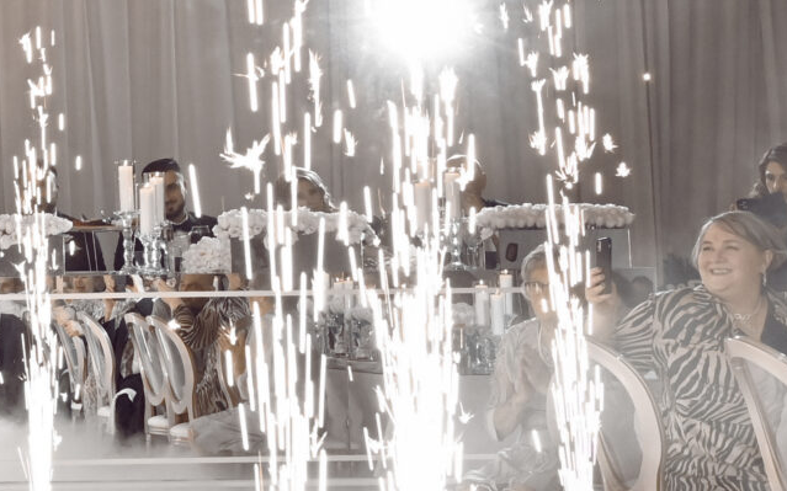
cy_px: 141
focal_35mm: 98
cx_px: -371
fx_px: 2101
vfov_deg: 13.3
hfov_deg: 18.8
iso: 1600
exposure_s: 1/160
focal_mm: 24
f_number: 8
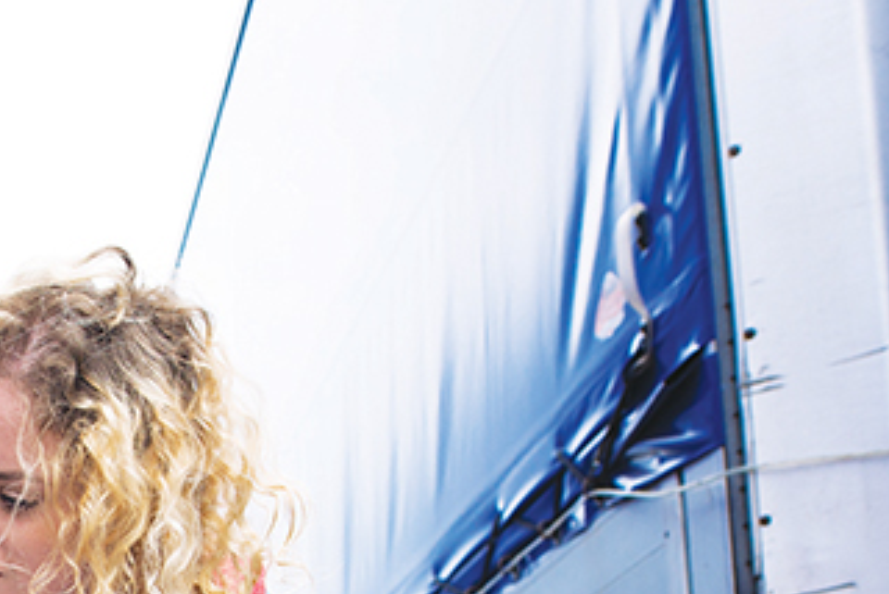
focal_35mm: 63
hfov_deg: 27.4
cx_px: -219
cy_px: 926
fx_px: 1557
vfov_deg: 18.7
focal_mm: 20
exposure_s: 1/400
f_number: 3.5
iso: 320
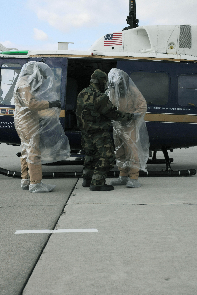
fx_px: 410
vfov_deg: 39.6
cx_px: 98
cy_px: 148
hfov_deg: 27.0
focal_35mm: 50
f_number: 13
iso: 500
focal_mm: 50
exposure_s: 1/320
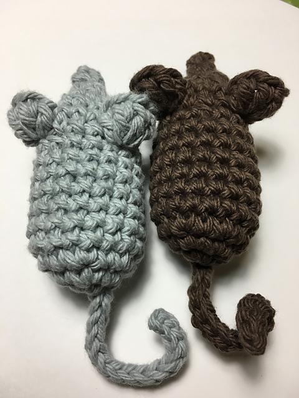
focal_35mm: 29
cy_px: 199
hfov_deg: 48.2
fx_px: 334
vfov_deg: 61.7
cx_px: 150
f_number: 2.2
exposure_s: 1/40
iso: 25
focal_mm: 4.15
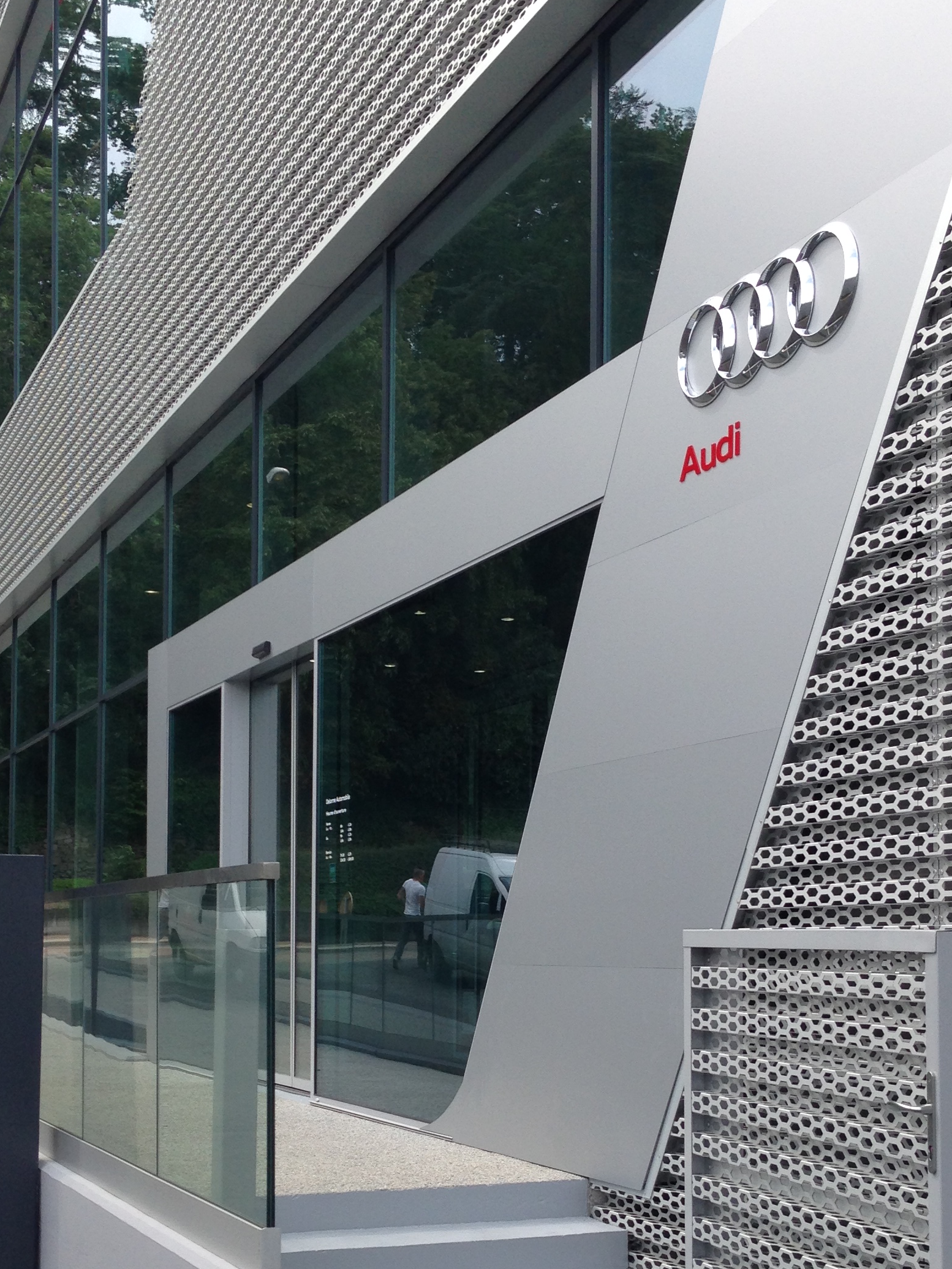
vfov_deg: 36.4
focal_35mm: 52
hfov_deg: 28.0
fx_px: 1906
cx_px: 439
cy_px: 863
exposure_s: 1/502
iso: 50
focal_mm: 4.12
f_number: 2.4
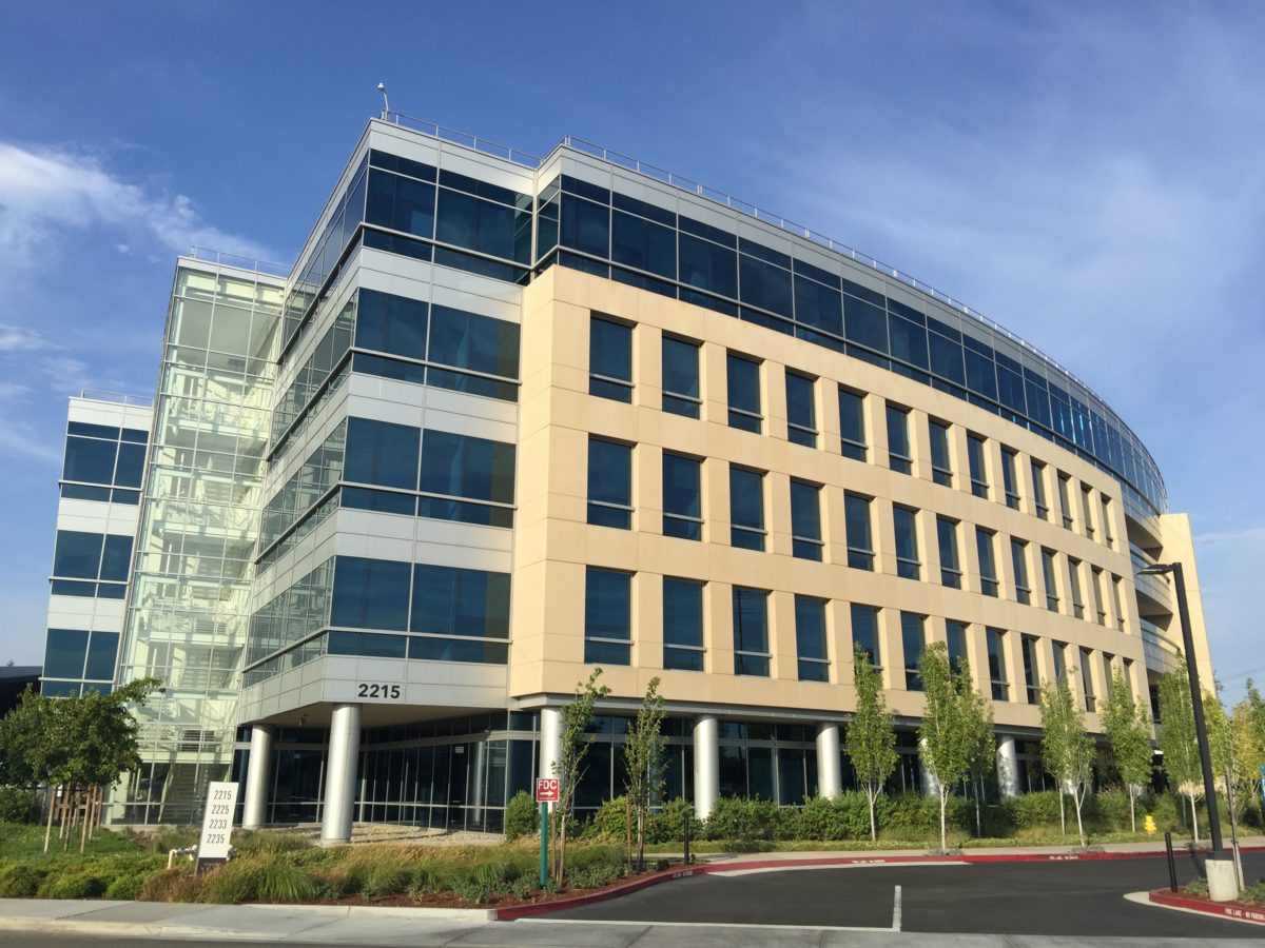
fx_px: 1060
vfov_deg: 48.2
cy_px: 474
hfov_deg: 61.7
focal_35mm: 29
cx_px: 632
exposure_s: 1/1647
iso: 32
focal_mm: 4.15
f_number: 2.2
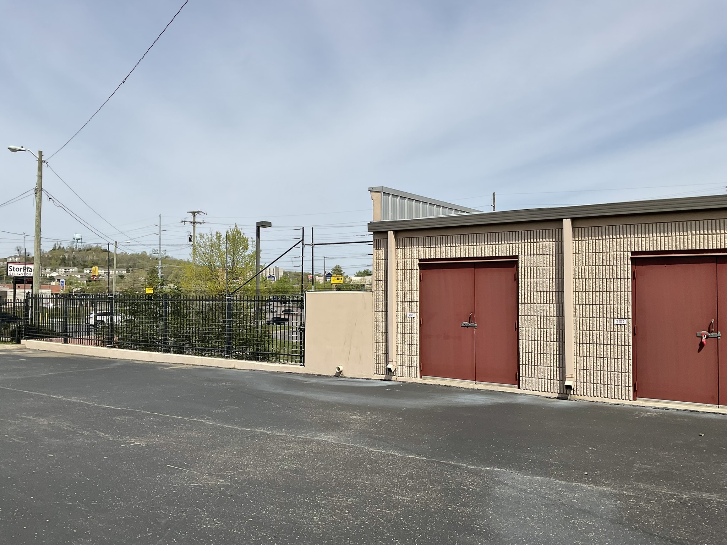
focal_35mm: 29
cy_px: 272
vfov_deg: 48.2
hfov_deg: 61.7
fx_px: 609
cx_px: 364
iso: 20
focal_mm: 3
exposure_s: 1/3322
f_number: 1.8
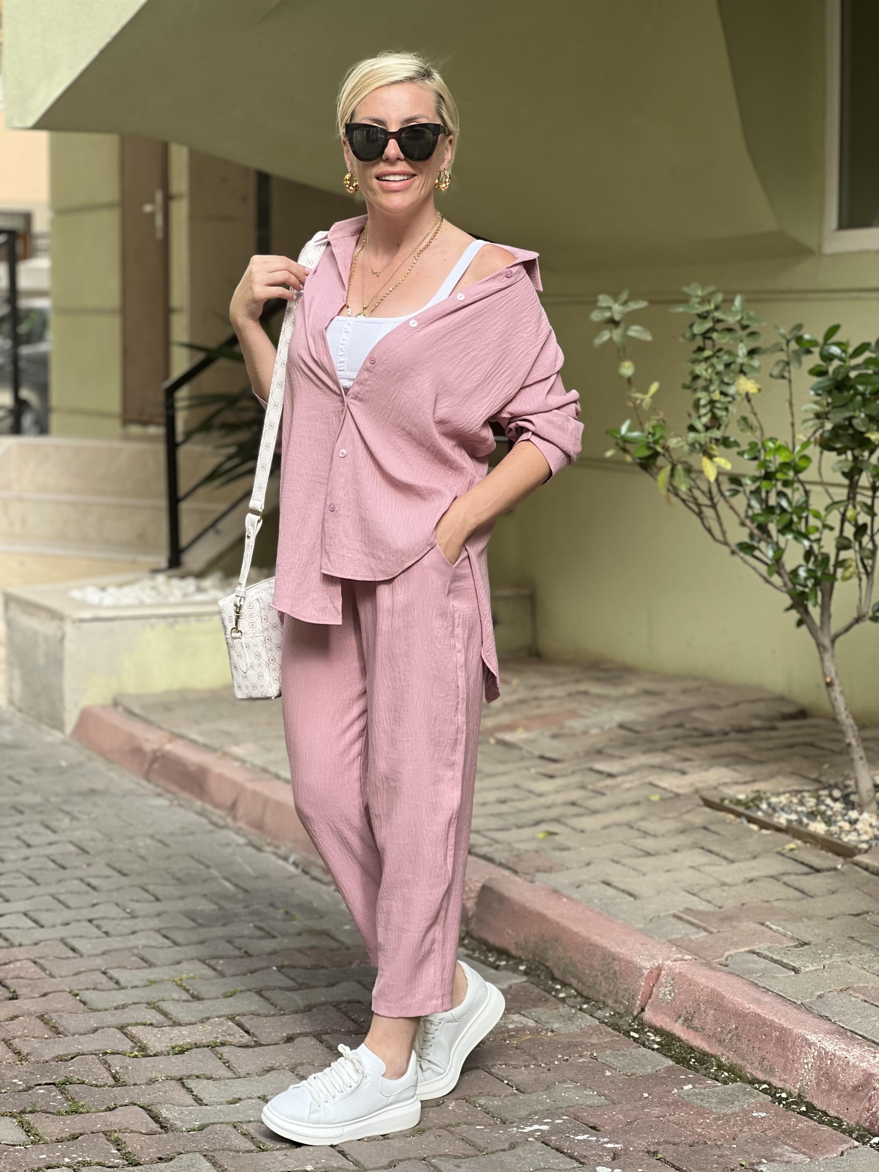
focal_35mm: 77
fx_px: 2607
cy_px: 586
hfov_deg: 19.1
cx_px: 440
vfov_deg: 25.3
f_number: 2.8
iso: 50
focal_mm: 9
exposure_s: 1/121
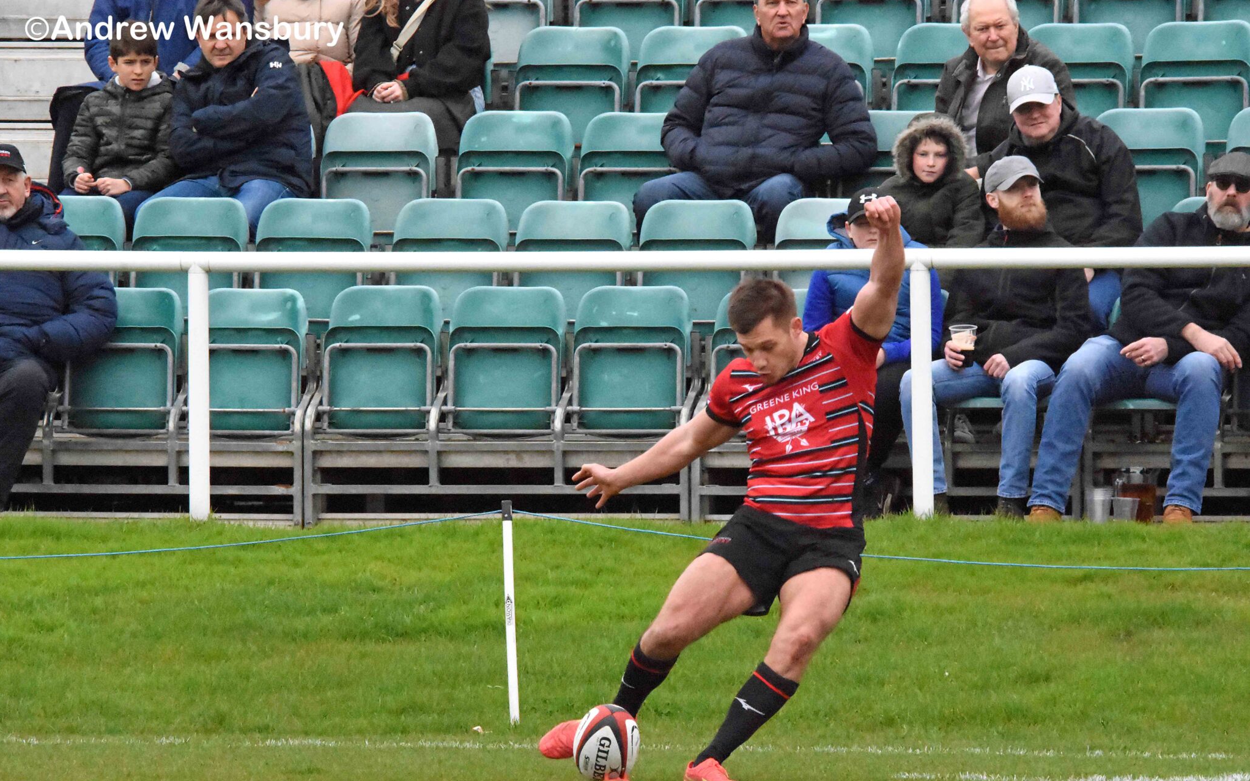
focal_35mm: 674
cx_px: 624
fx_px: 22958
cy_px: 416
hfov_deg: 3.1
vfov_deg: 1.9
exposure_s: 1/2500
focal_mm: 440
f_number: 20
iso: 16000
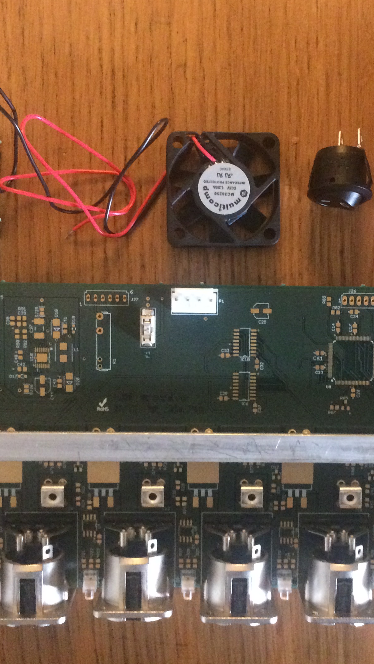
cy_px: 349
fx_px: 846
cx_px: 230
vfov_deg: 42.9
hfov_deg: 24.9
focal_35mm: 48
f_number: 2.2
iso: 500
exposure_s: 1/17
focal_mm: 4.15
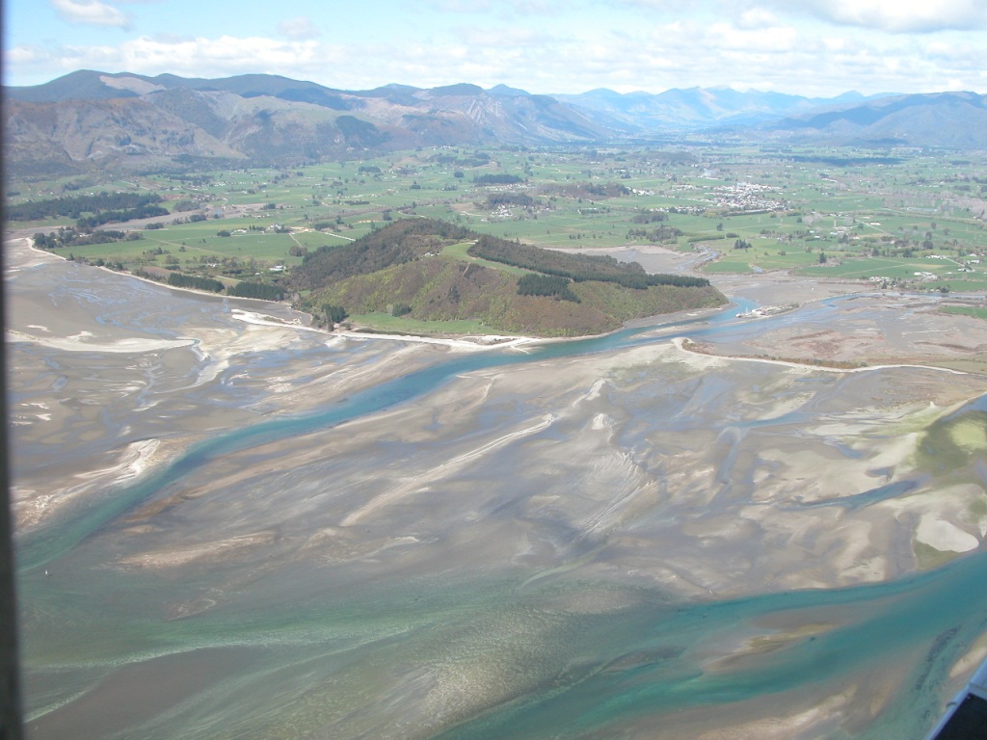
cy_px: 370
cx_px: 494
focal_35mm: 35
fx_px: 998
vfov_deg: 40.7
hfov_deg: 52.6
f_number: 5.6
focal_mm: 8.9
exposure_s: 1/282
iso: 100
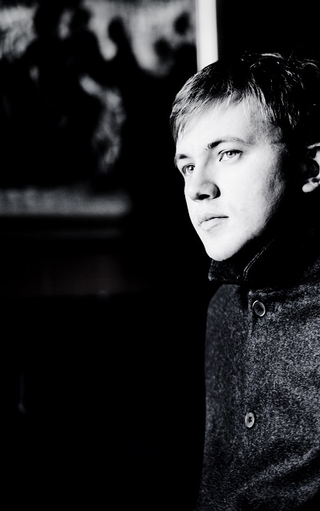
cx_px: 379
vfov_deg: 15.9
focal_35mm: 131
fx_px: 1828
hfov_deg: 9.9
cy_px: 256
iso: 400
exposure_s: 1/30
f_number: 1.8
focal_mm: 85
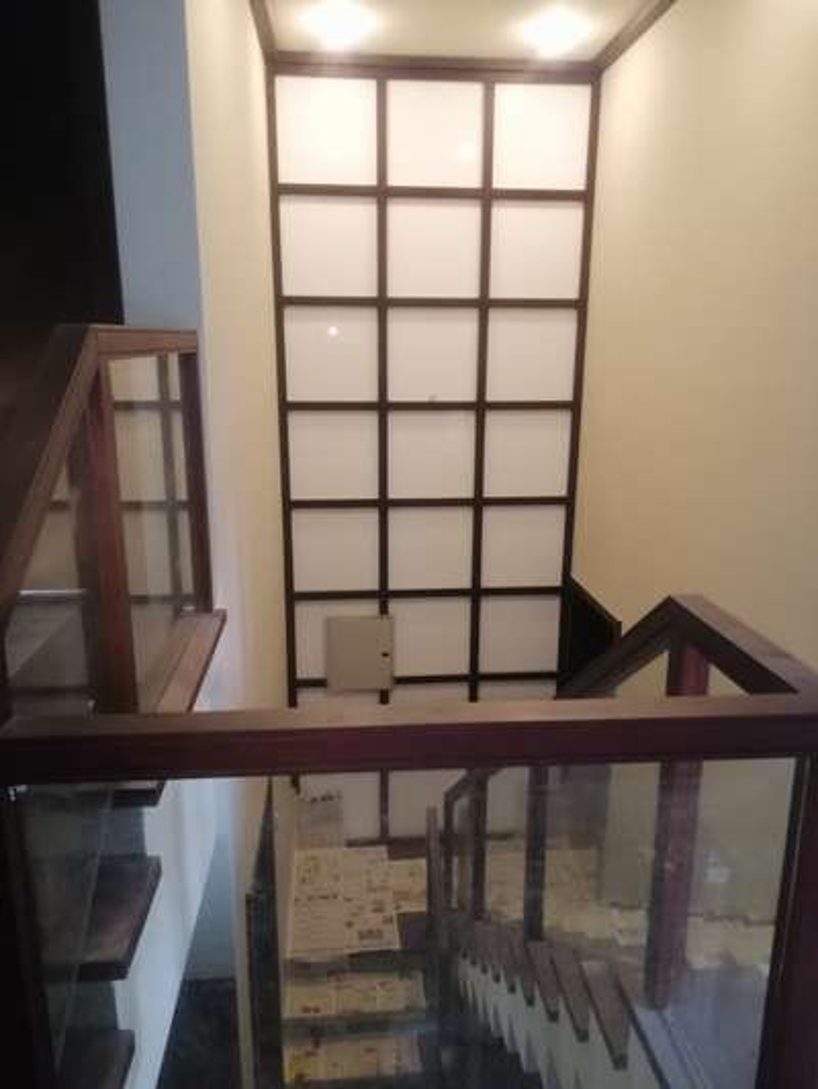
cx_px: 409
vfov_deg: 67.3
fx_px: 819
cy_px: 544
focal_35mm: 26
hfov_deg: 53.1
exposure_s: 1/25
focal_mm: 3.81
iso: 500
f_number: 2.2
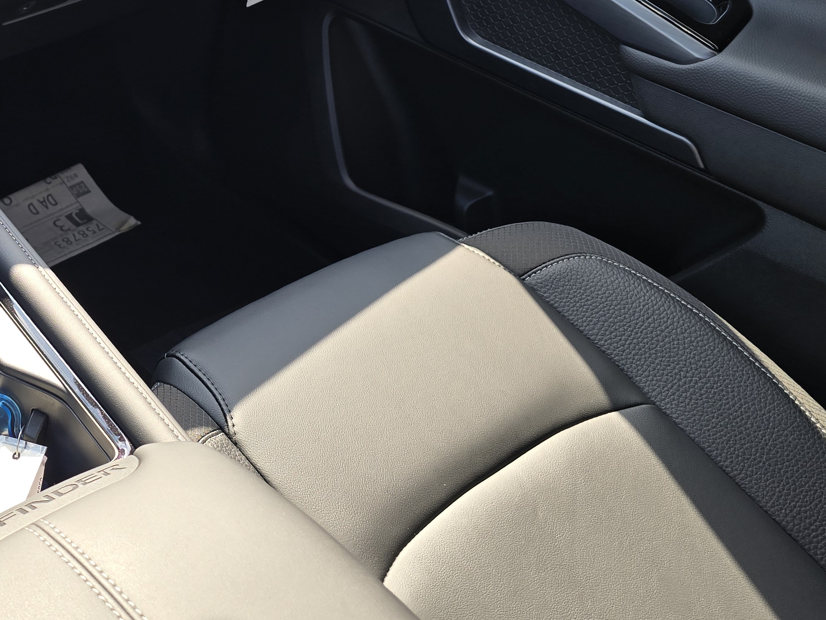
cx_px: 16
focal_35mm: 46
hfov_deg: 37.3
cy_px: 109
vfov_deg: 30.6
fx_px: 1098
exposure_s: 1/180
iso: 20
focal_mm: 6.3
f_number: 1.7
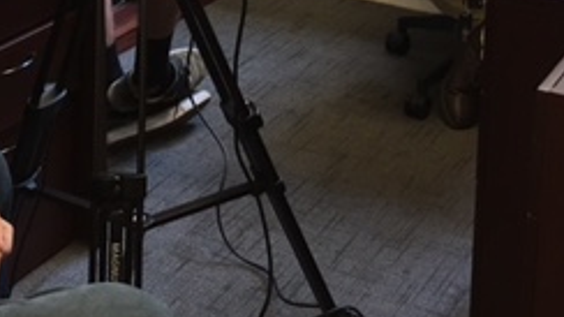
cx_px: 166
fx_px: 1241
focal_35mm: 83
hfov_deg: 25.4
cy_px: -143
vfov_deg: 13.8
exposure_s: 1/30
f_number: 2.2
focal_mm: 4.15
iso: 100
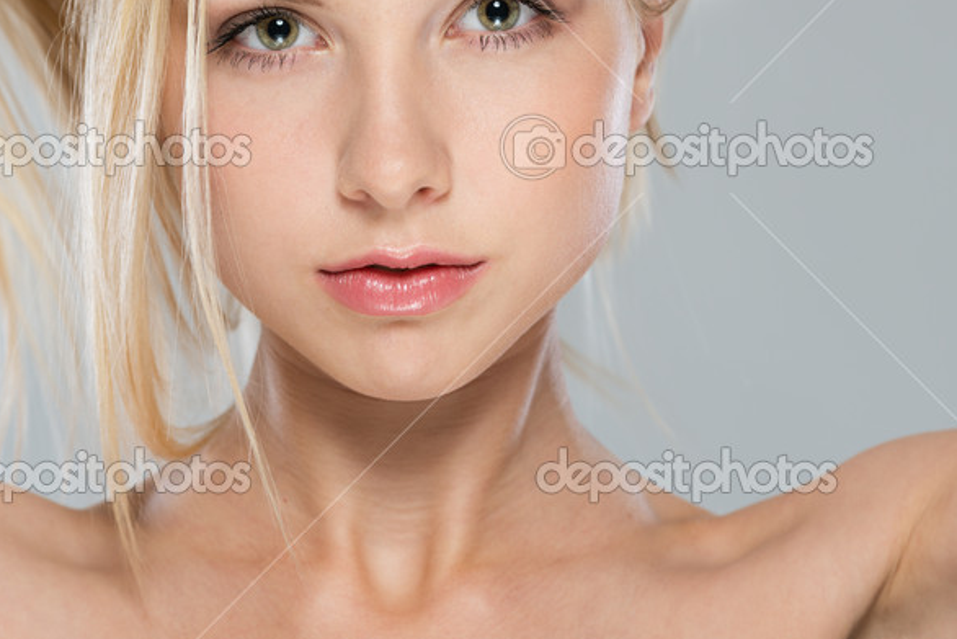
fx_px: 5663
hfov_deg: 9.6
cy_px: 150
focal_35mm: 213
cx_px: 687
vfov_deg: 6.4
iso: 100
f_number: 8
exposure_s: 1/125
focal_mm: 122
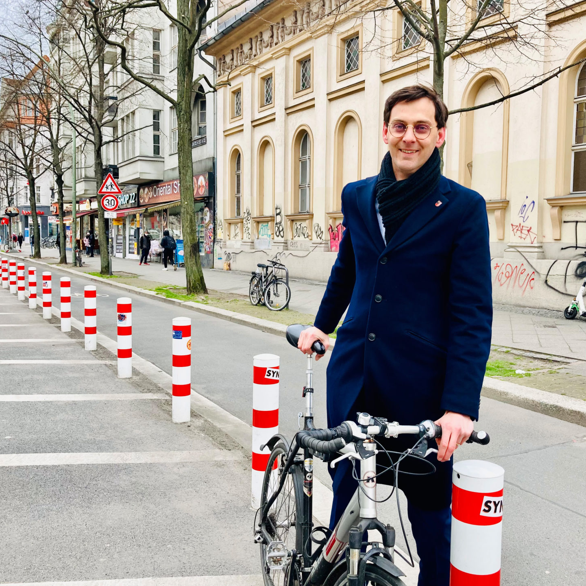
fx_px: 651
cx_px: 330
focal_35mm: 34
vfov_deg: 48.5
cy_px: 294
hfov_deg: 48.3
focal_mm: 3.99
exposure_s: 1/121
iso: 25
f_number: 1.8
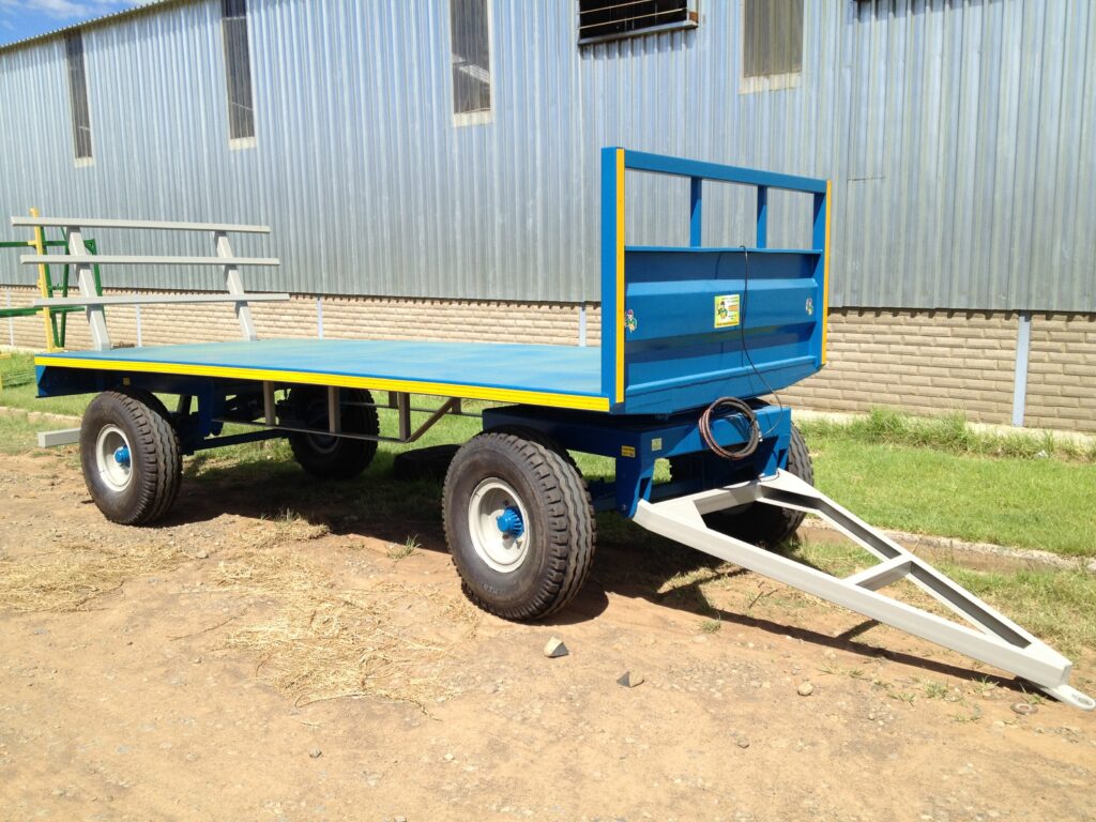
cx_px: 548
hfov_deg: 52.6
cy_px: 411
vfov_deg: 40.7
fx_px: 1108
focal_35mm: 35
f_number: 2.4
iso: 64
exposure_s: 1/1493
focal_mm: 4.28
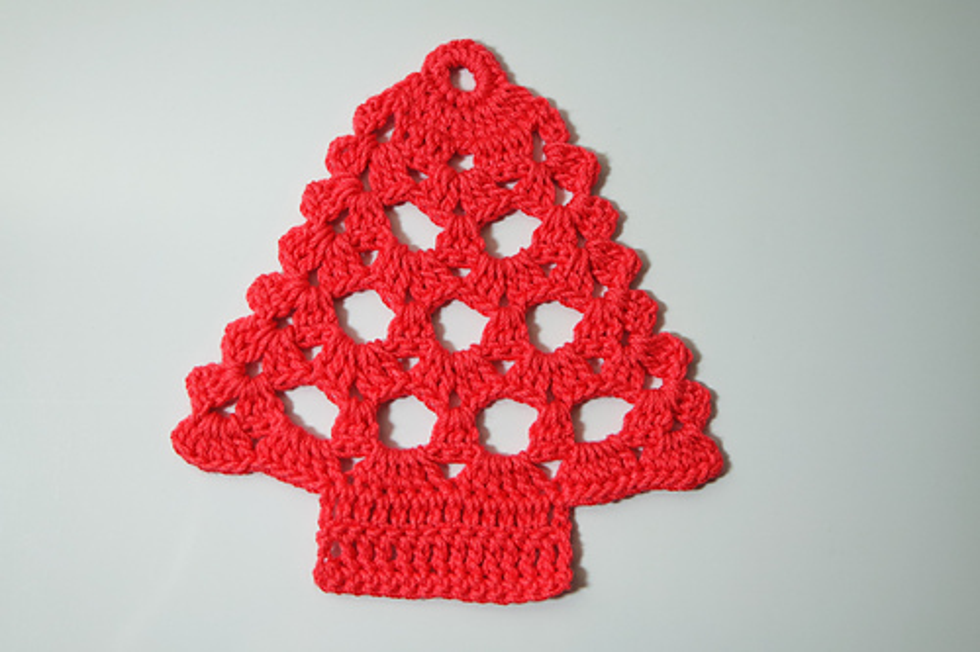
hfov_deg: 47.4
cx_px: 490
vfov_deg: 32.6
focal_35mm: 41
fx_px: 1116
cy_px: 326
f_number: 4.5
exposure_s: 1/60
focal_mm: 27
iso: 200
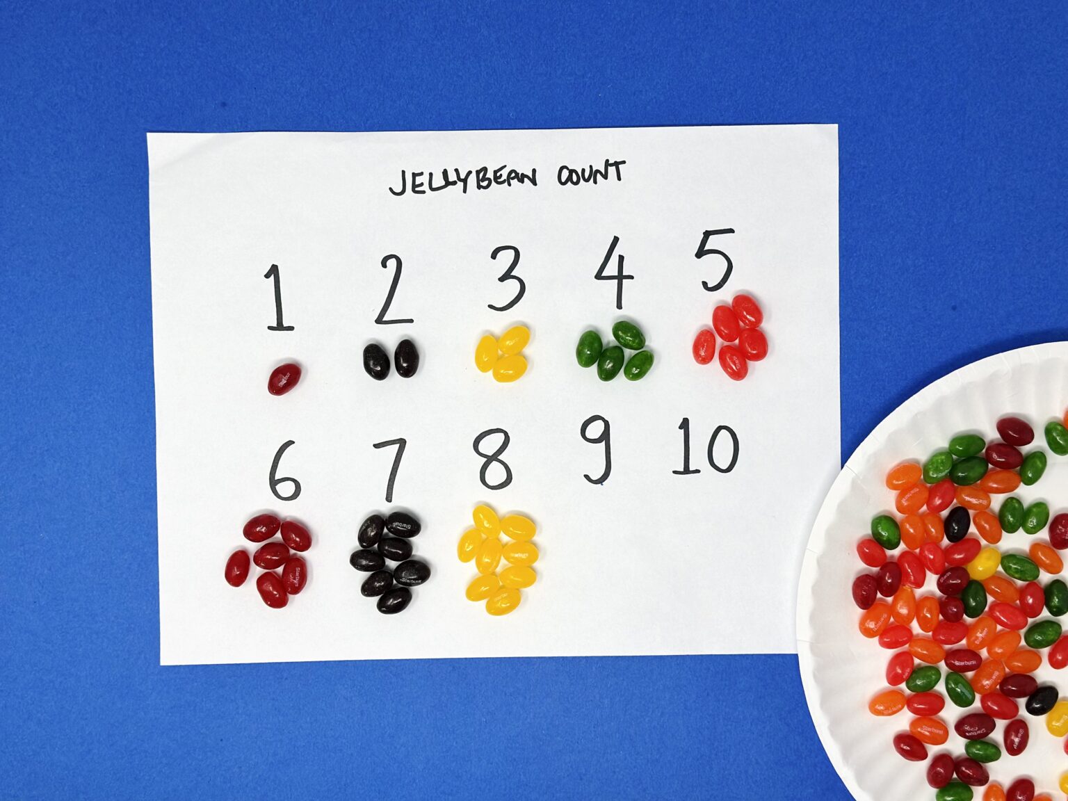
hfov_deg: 39.7
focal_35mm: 48
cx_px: 534
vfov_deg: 30.3
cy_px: 400
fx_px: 1481
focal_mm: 6.86
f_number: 1.78
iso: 80
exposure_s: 1/450
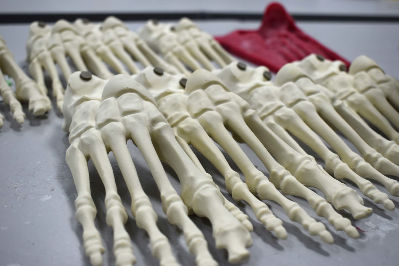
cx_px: 200
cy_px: 133
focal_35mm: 45
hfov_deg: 43.6
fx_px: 499
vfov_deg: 29.9
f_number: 5
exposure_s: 1/100
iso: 400
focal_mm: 30
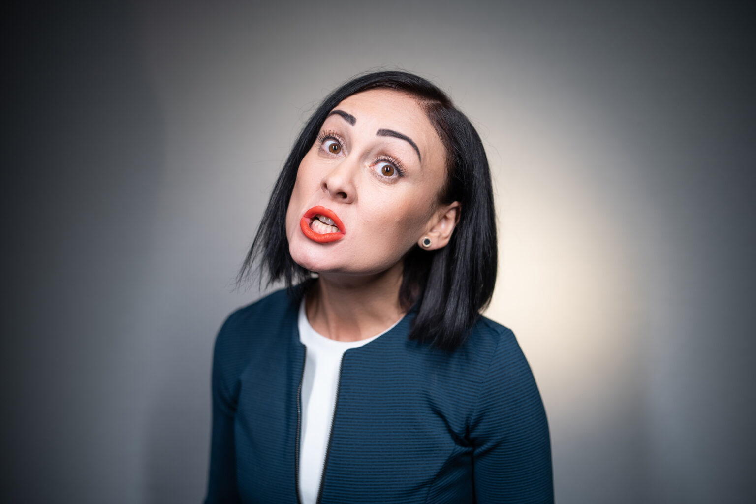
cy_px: 252
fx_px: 735
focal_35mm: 35
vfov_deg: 37.9
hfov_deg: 54.4
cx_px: 378
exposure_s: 1/500
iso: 250
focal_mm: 35
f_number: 2
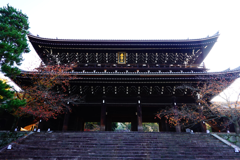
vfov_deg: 53.1
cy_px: 80
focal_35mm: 24
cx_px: 120
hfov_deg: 73.7
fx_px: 160
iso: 100
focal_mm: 9
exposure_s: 1/160
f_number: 2.8
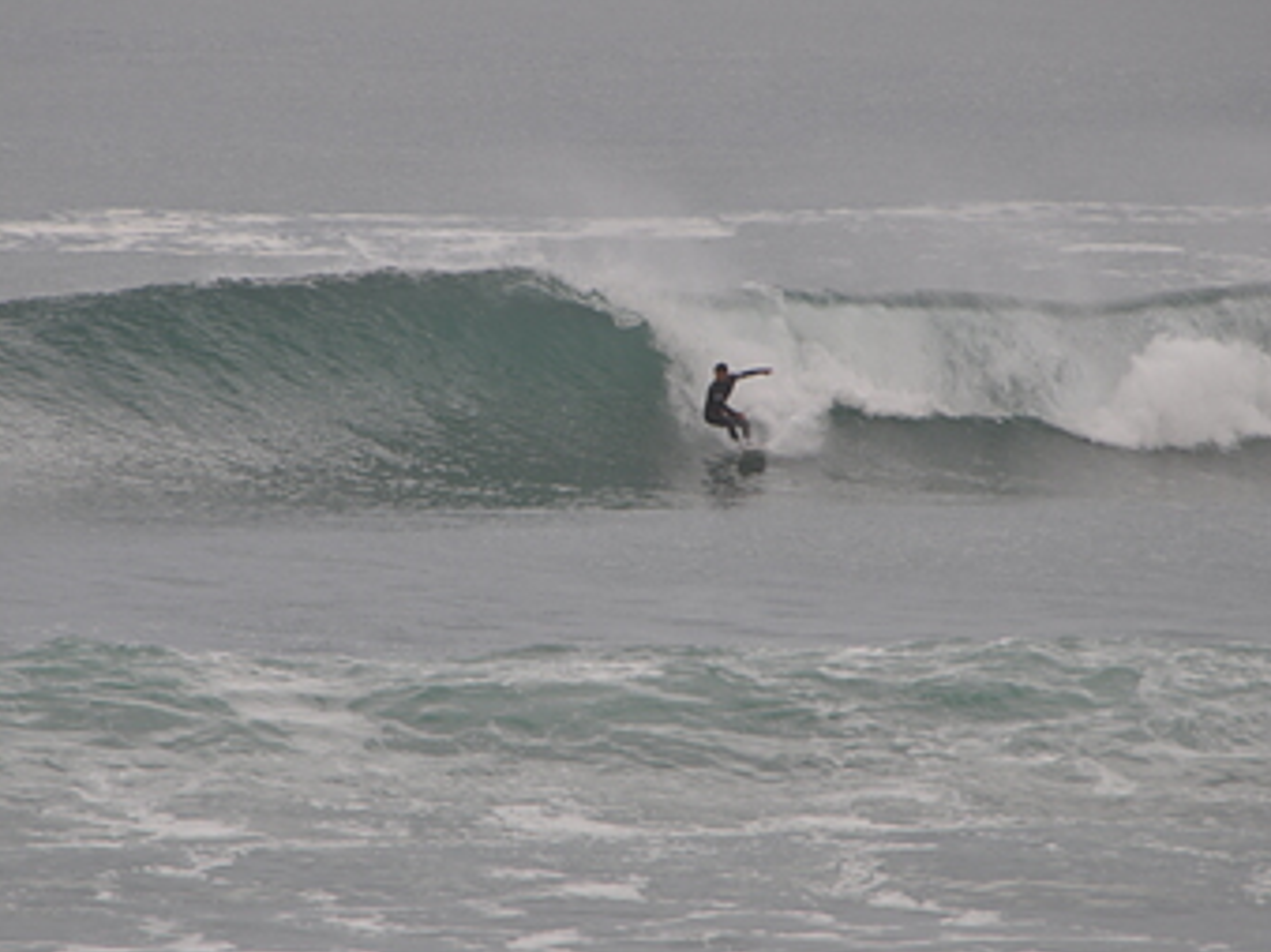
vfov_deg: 2.8
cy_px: 367
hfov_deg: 3.7
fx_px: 19490
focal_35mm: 531
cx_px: 619
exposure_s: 1/400
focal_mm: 250
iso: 250
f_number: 7.1
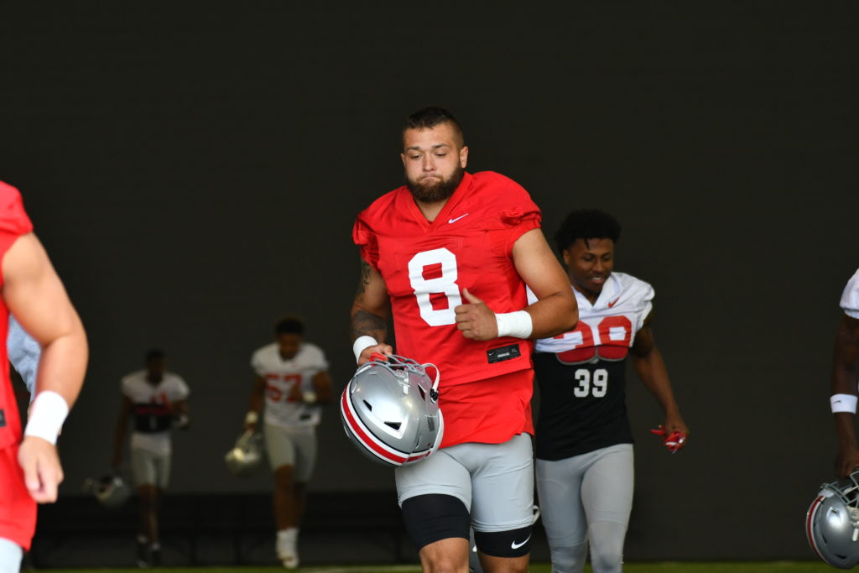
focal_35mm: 300
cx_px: 430
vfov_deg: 4.6
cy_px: 286
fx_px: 7159
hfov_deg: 6.9
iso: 1000
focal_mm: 200
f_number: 5.6
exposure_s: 1/640
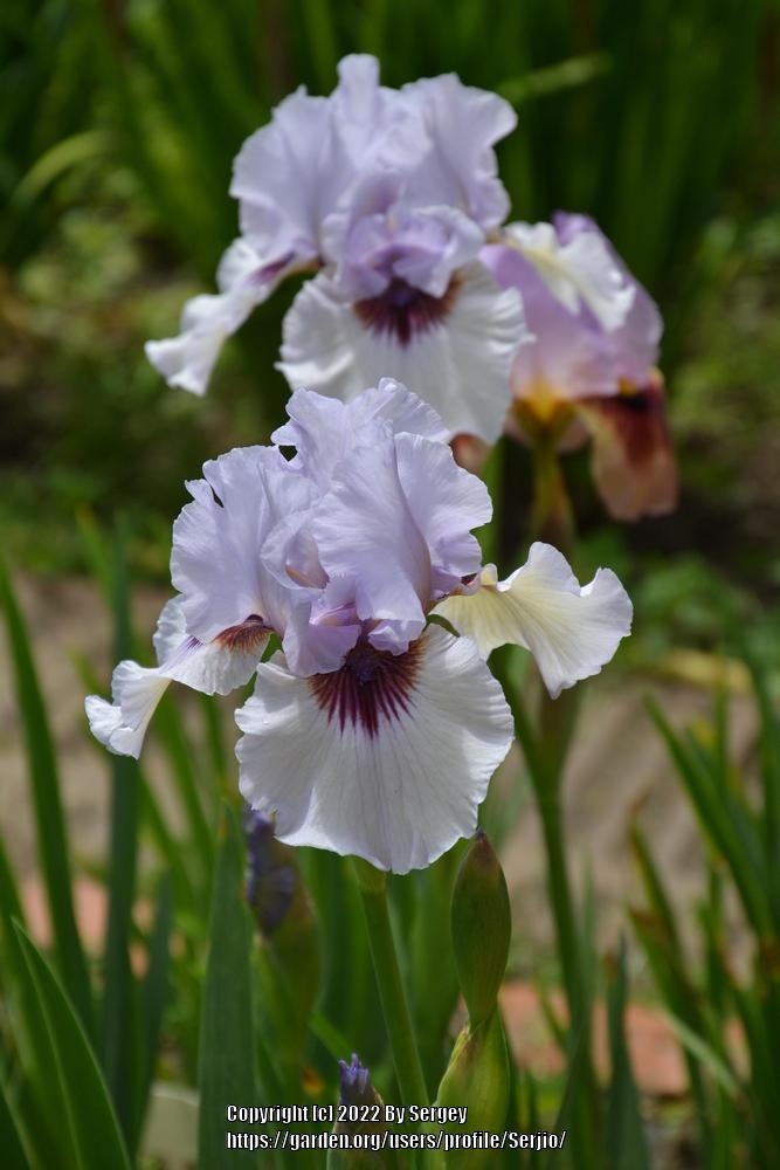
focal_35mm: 158
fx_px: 5117
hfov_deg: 8.7
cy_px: 585
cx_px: 390
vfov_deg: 13.0
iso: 140
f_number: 5.6
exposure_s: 1/500
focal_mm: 105
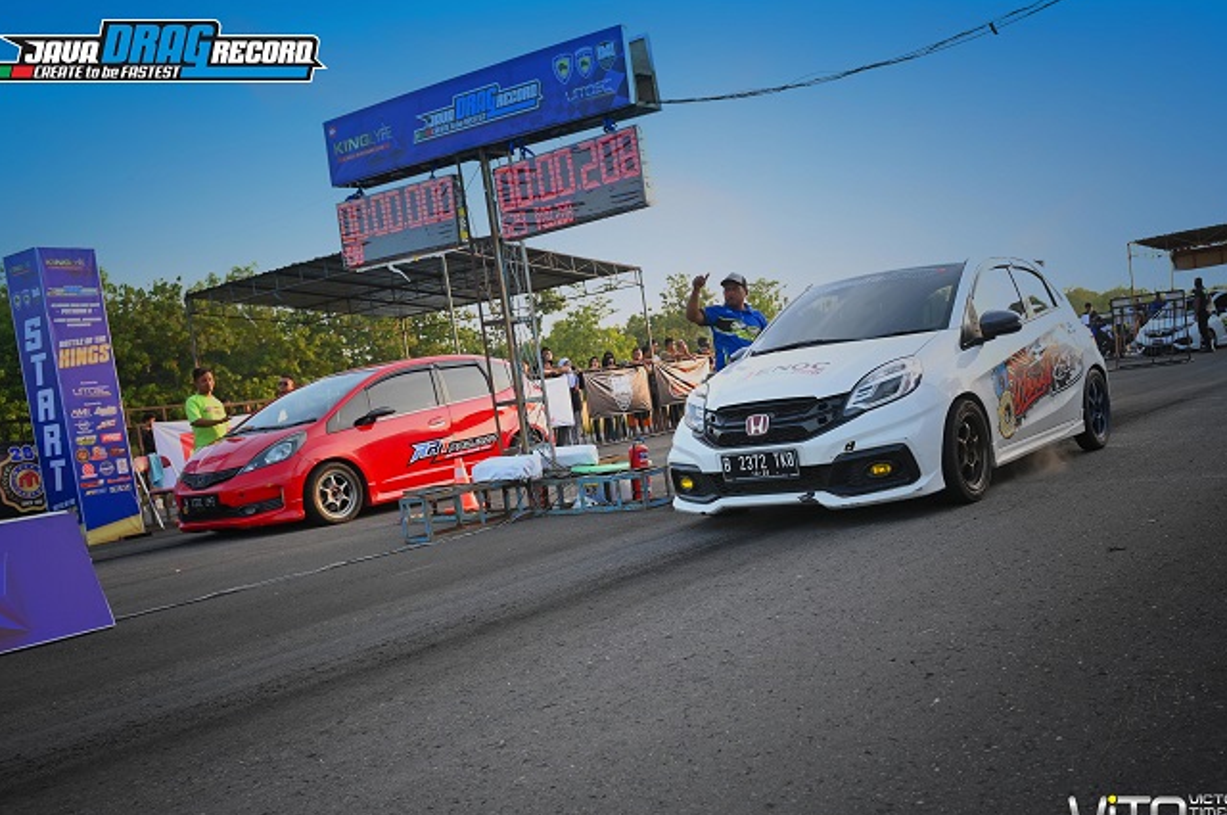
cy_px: 427
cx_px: 625
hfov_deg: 54.5
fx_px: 1191
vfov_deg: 37.7
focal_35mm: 35
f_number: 6.3
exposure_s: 1/800
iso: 400
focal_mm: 32
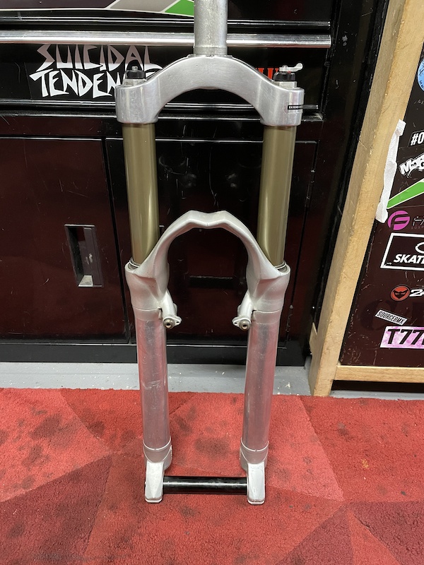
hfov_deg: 53.1
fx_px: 425
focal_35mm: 26
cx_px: 212
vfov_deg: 67.3
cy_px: 282
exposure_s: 1/50
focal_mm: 4.2
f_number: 1.6
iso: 500
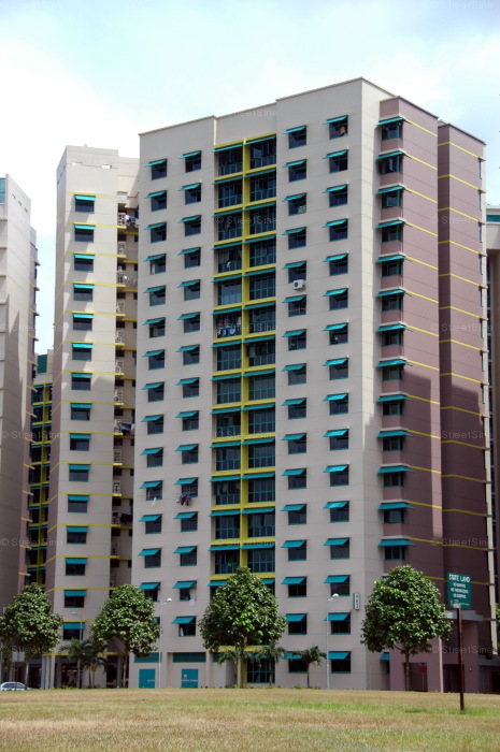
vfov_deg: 27.0
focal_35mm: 75
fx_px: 1566
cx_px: 250
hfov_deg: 18.1
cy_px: 376
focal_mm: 50
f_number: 4.8
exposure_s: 1/800
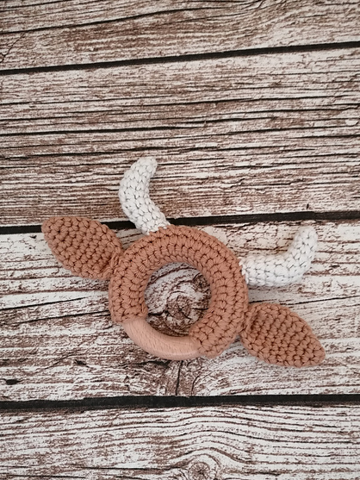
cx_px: 183
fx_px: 430
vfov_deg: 58.1
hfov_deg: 45.5
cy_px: 273
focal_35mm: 31
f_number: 1.8
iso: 1000
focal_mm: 4.75
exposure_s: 1/16.7
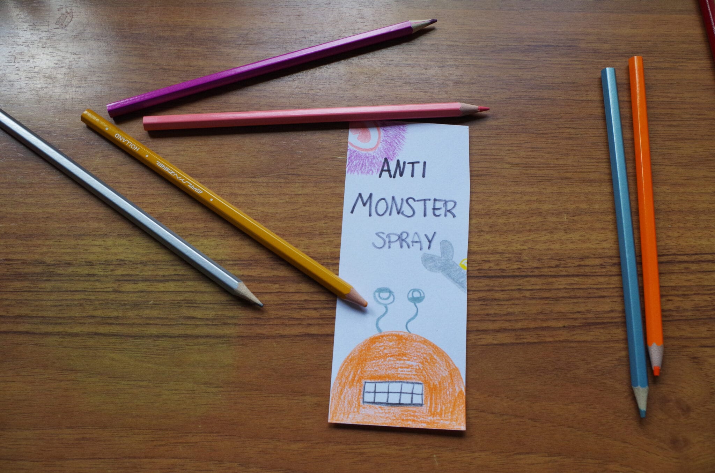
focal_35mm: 34
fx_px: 674
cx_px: 358
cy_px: 236
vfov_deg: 38.7
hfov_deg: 55.9
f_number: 6.3
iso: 800
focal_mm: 23.13
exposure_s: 1/640
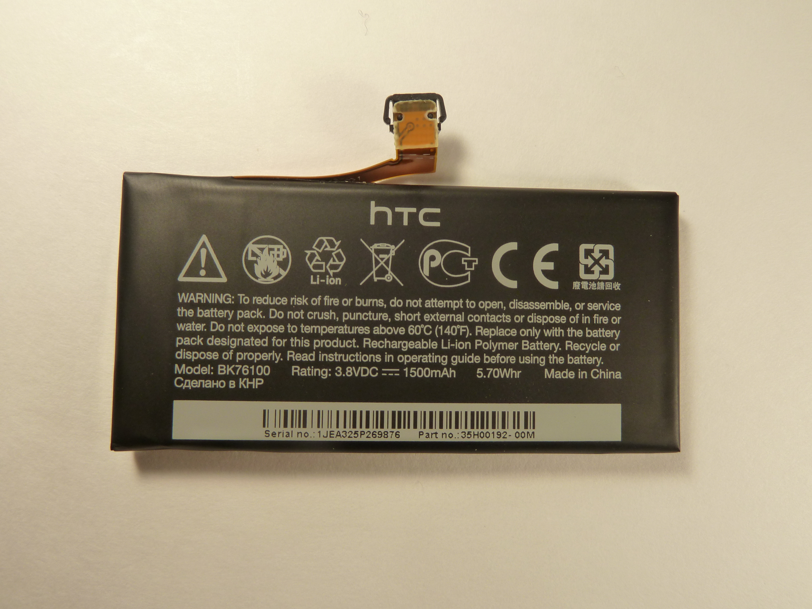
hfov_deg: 69.4
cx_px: 406
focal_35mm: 25
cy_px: 304
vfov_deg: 54.9
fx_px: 586
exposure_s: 1/80
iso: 125
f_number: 5
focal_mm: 4.1
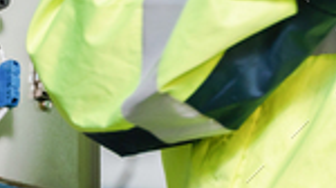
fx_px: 2127
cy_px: -171
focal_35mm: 239
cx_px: 356
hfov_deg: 9.0
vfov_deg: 5.0
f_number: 2.8
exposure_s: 1/80
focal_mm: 58
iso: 400
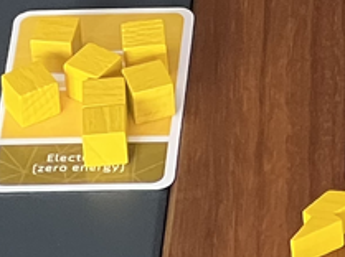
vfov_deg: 2.8
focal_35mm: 517
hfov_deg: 3.8
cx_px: 812
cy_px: -344
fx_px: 5144
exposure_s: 1/59
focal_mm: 9
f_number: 2.8
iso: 200
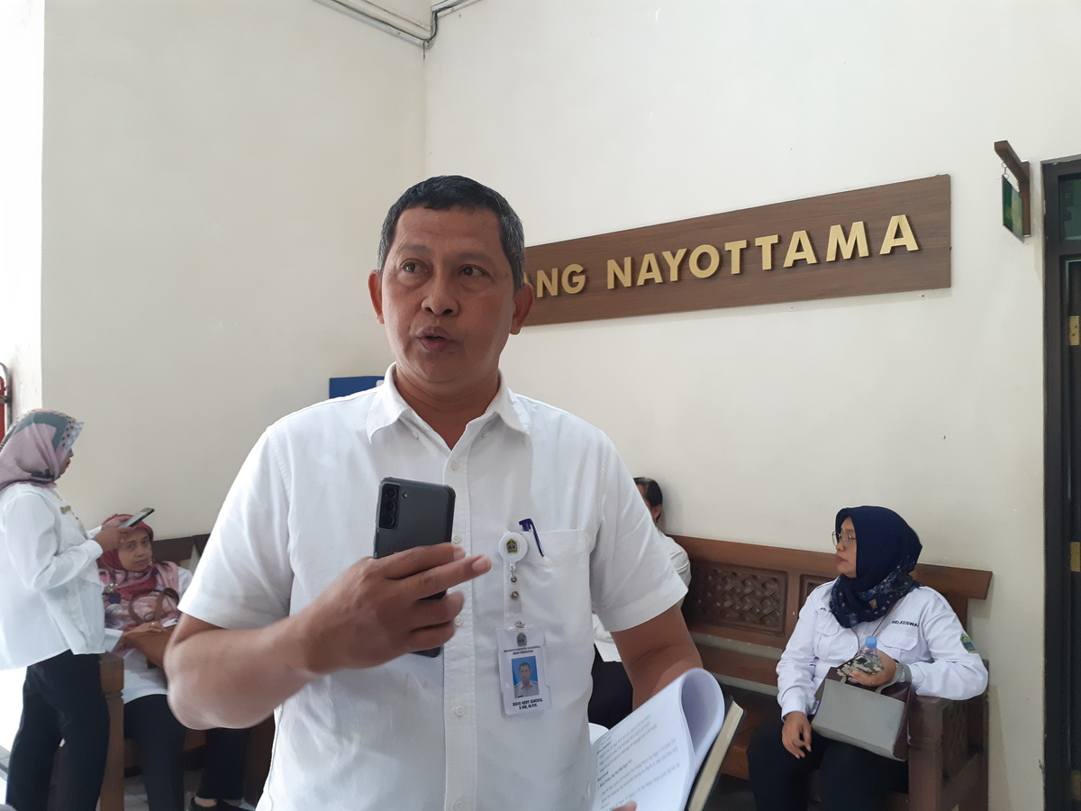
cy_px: 406
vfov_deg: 53.1
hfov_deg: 67.3
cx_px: 540
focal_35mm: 26
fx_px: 812
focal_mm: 3.93
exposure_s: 1/50
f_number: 1.7
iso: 200
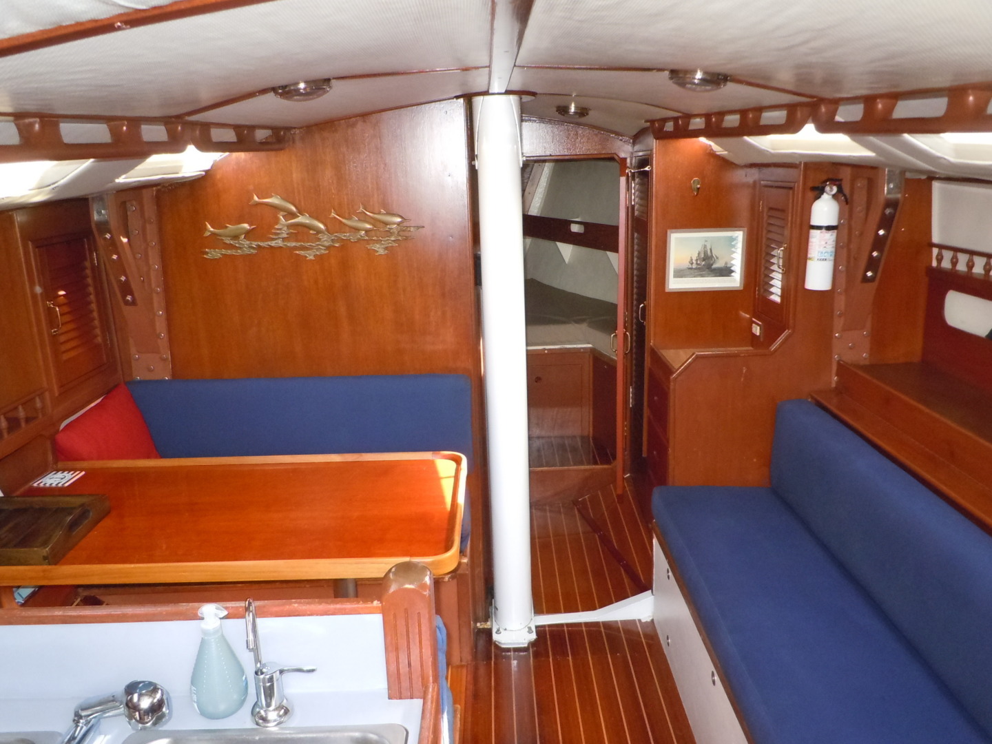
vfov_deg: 49.7
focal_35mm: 28
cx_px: 496
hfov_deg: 63.4
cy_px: 372
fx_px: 802
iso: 500
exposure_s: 1/25
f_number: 3.7
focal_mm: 5
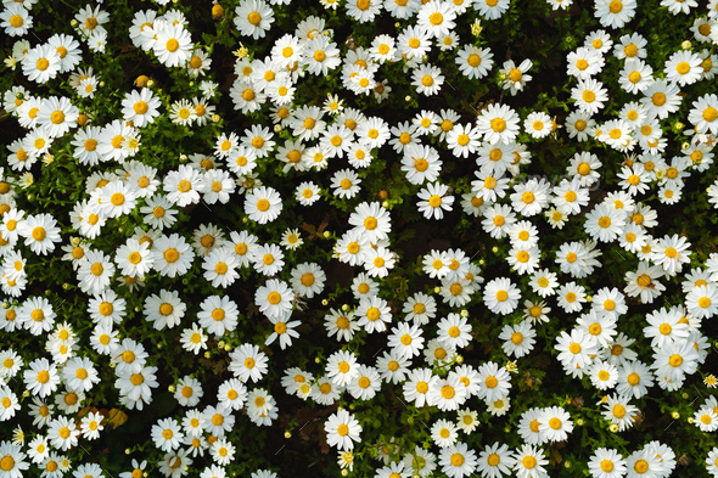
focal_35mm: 35
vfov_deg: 37.8
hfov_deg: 54.4
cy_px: 239
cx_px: 359
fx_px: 698
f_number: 5
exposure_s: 1/200
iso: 100
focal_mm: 35
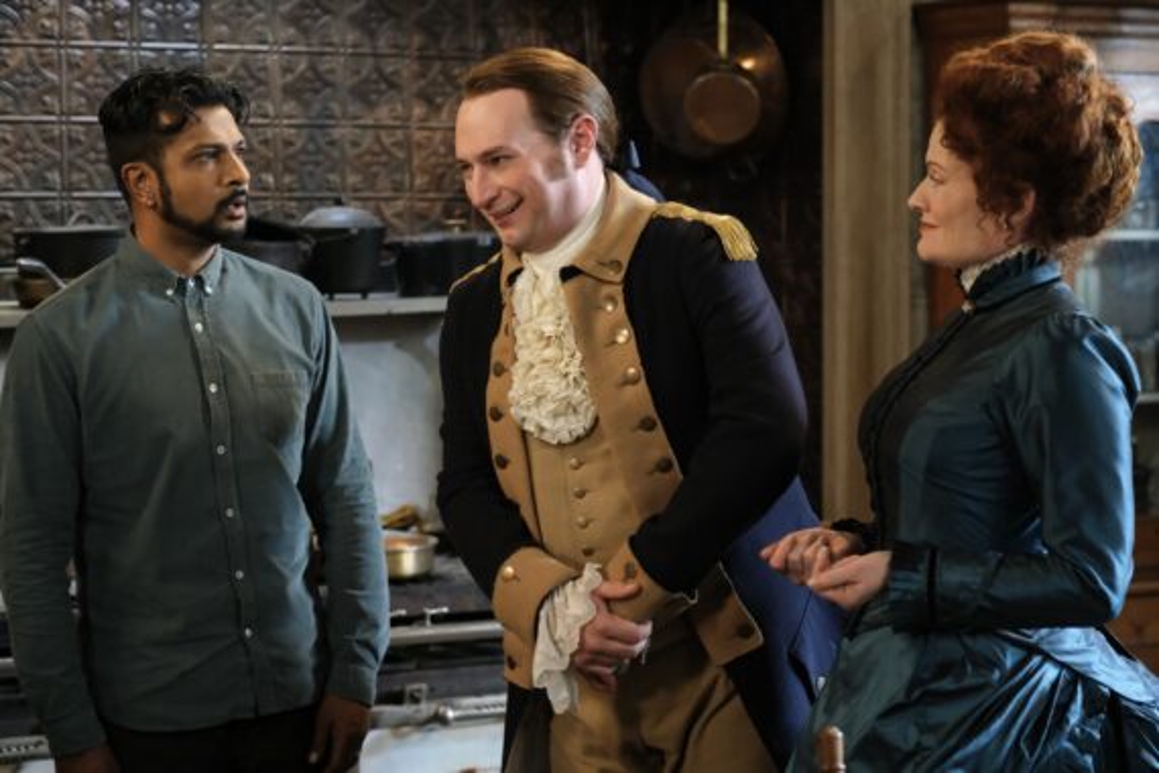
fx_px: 2704
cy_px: 386
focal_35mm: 84
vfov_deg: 16.3
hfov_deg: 24.2
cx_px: 580
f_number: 2.5
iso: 6400
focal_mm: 56
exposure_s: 1/125
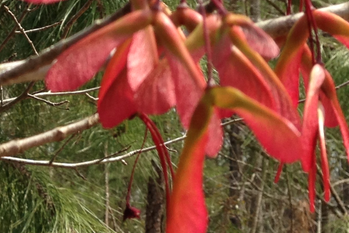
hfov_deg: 16.2
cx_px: -51
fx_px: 1183
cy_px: 148
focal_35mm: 122
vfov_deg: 11.2
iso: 50
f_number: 2.4
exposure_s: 1/733
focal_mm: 4.13
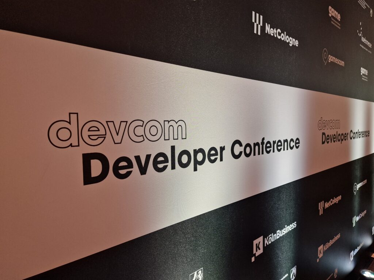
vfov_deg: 58.9
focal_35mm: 23
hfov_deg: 73.9
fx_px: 248
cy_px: 140
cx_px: 187
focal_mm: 6.4
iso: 160
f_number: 1.8
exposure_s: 1/120
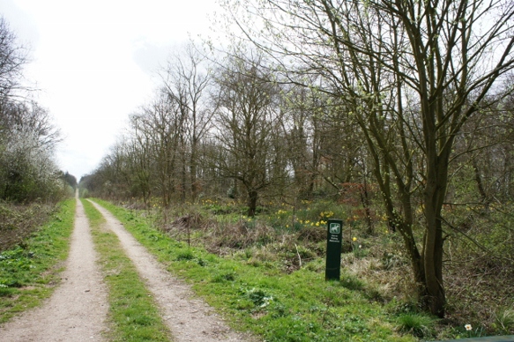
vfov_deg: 43.6
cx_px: 257
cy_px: 171
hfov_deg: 62.0
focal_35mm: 30
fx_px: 428
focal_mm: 20
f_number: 11
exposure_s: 1/125
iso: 200
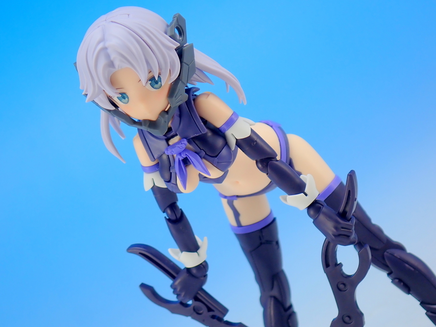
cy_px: 164
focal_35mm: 100
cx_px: 218
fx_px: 1260
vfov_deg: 14.8
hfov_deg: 19.6
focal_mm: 18
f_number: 4.9
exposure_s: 1/8
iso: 100
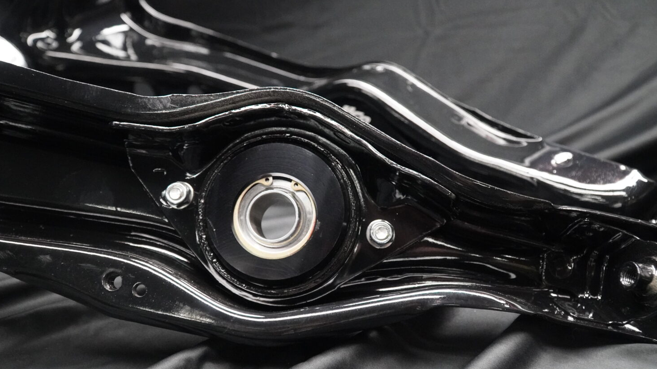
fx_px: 602
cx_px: 326
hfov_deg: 57.3
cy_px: 214
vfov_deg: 34.1
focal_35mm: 35
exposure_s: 1/60
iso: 6400
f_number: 4
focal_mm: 21
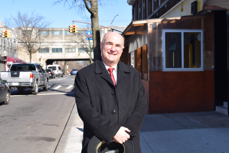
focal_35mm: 52
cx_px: 114
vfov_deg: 25.7
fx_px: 334
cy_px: 76
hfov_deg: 37.9
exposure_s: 1/200
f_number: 8
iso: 100
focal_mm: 35
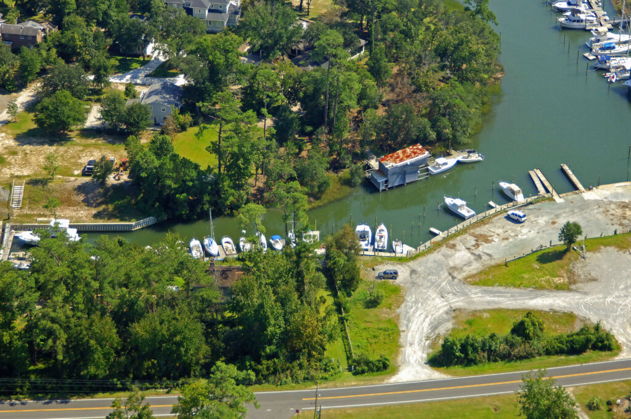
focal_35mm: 98
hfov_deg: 20.9
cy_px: 210
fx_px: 1707
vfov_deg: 14.0
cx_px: 316
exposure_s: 1/1000
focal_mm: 65
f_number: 5.3
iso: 400
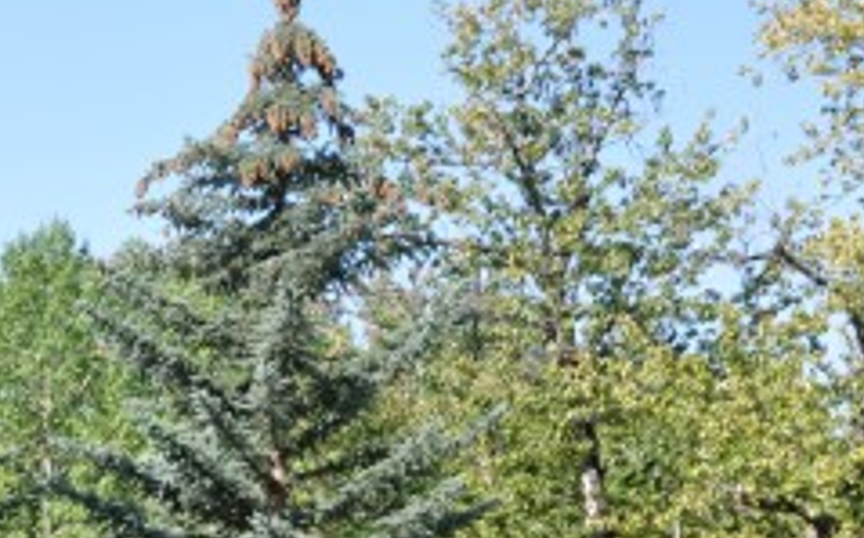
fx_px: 3365
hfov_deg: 13.7
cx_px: -470
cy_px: 793
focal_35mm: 143
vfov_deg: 8.9
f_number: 7.1
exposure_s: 1/200
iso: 200
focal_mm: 28
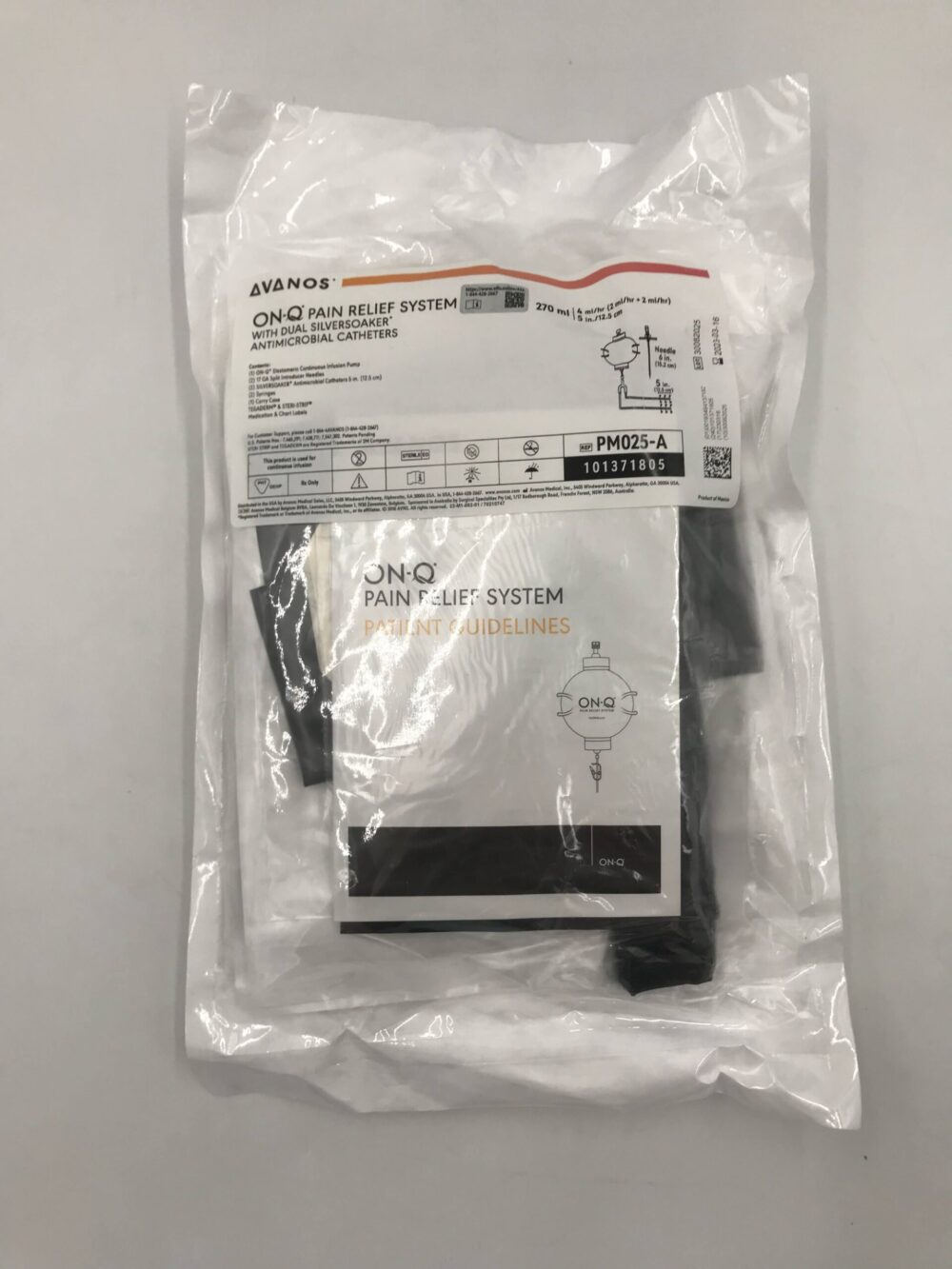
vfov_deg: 63.4
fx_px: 1027
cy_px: 634
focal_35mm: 28
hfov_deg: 49.8
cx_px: 476
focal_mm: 3.99
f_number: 1.8
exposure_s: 1/60
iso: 32
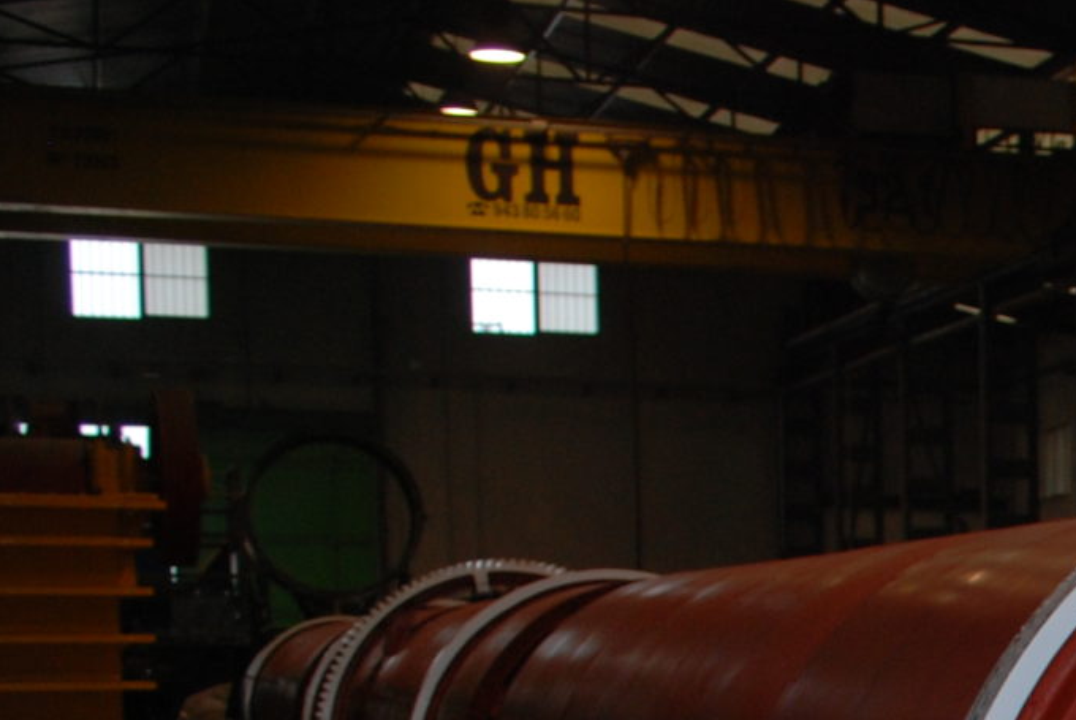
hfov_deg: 15.7
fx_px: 3381
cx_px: 1896
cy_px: 1177
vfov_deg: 11.5
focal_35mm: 113
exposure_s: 1/60
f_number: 3.8
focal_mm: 20
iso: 200
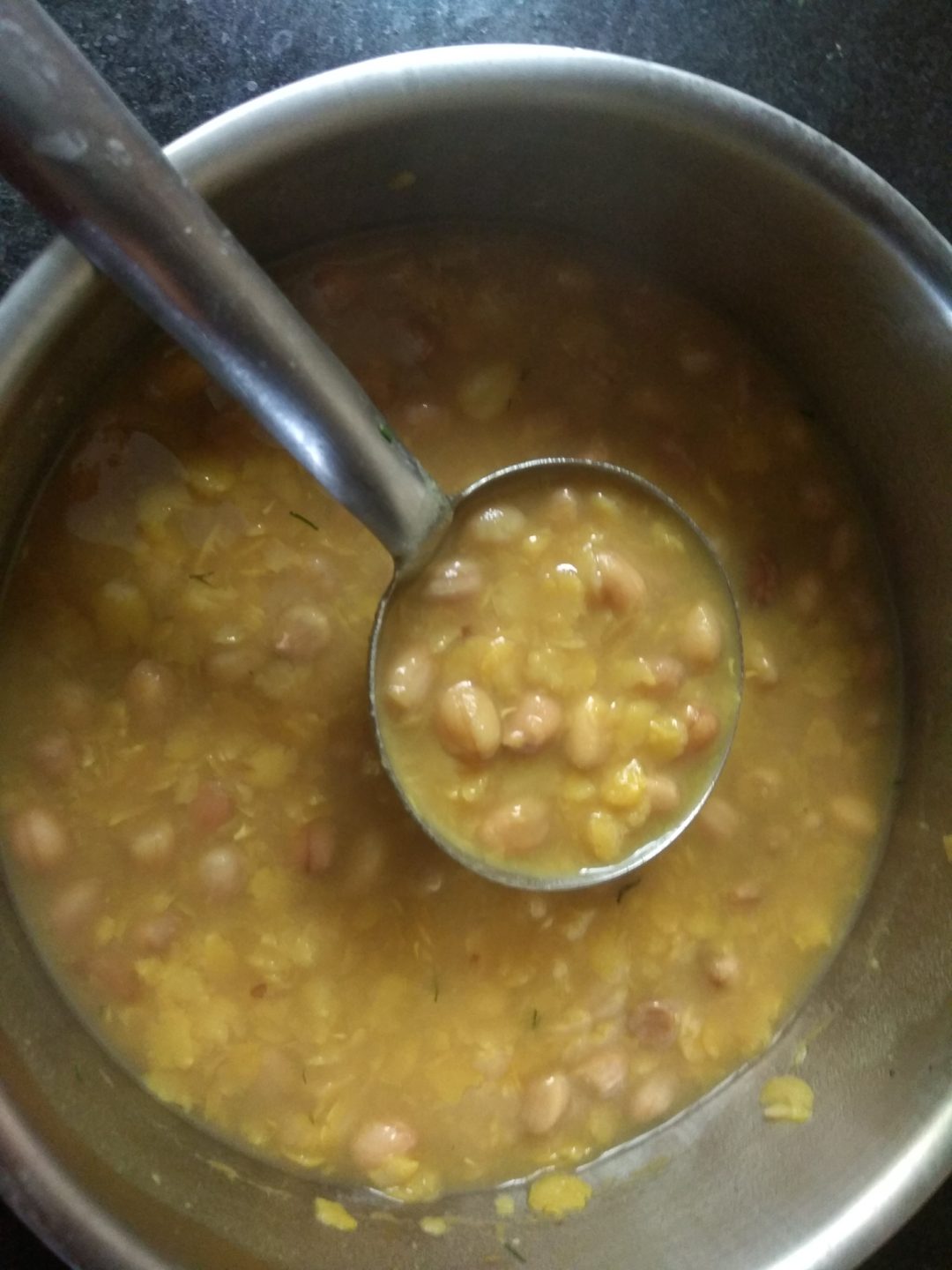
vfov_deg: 79.0
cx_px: 476
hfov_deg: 63.4
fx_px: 770
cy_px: 635
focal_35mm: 21
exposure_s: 1/17
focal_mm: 3.57
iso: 800
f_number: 2
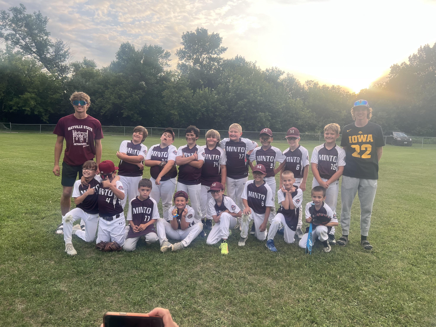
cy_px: 164
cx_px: 218
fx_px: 327
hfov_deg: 67.3
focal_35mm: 26
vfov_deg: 53.1
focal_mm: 5.7
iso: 50
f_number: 1.5
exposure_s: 1/533
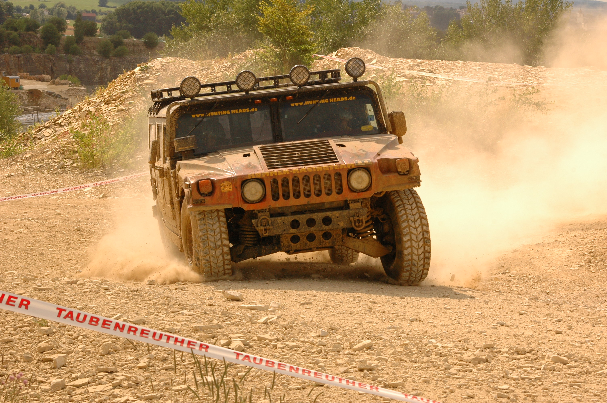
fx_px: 1769
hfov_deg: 19.5
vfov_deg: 13.0
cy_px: 202
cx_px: 304
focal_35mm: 105
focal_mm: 70
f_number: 13
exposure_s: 1/640
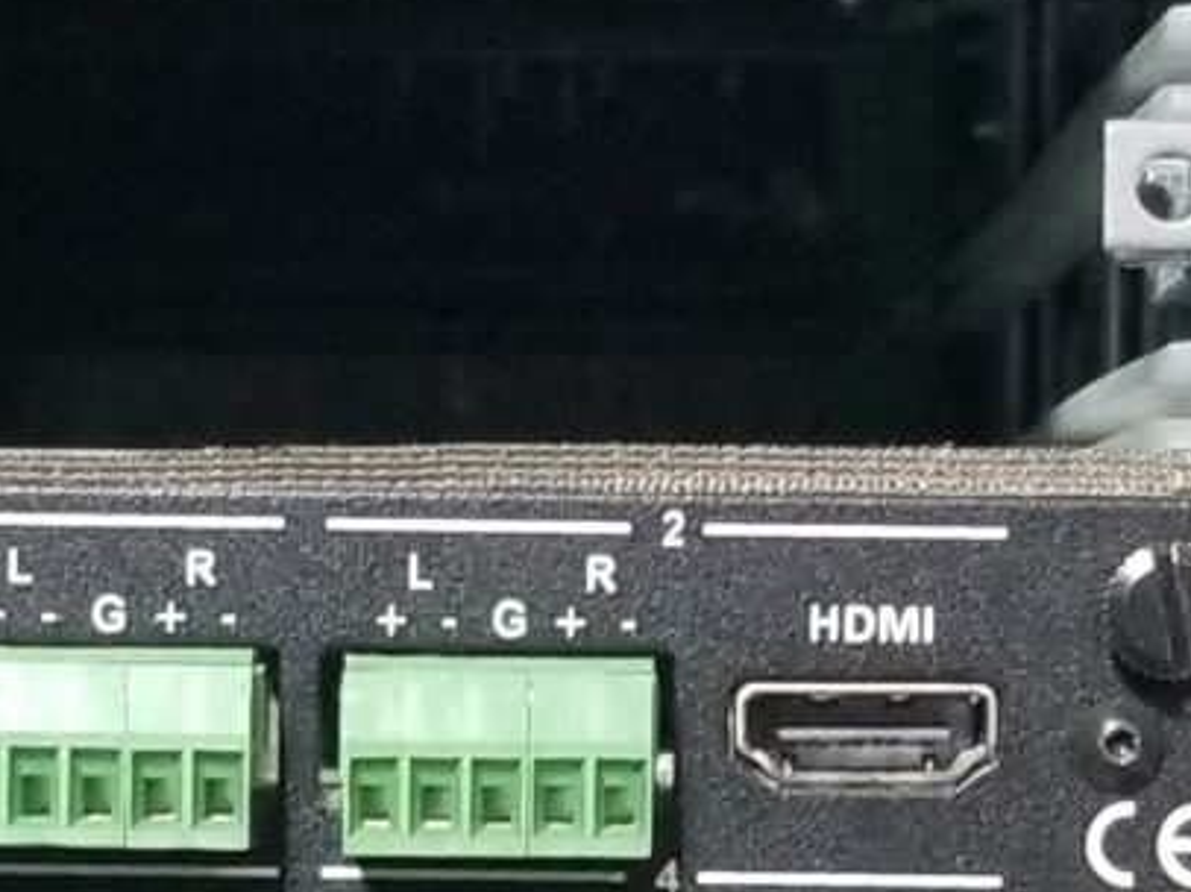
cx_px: 557
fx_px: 5639
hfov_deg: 12.1
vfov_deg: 9.0
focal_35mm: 164
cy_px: 590
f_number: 1.7
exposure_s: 1/60
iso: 200
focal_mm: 4.25
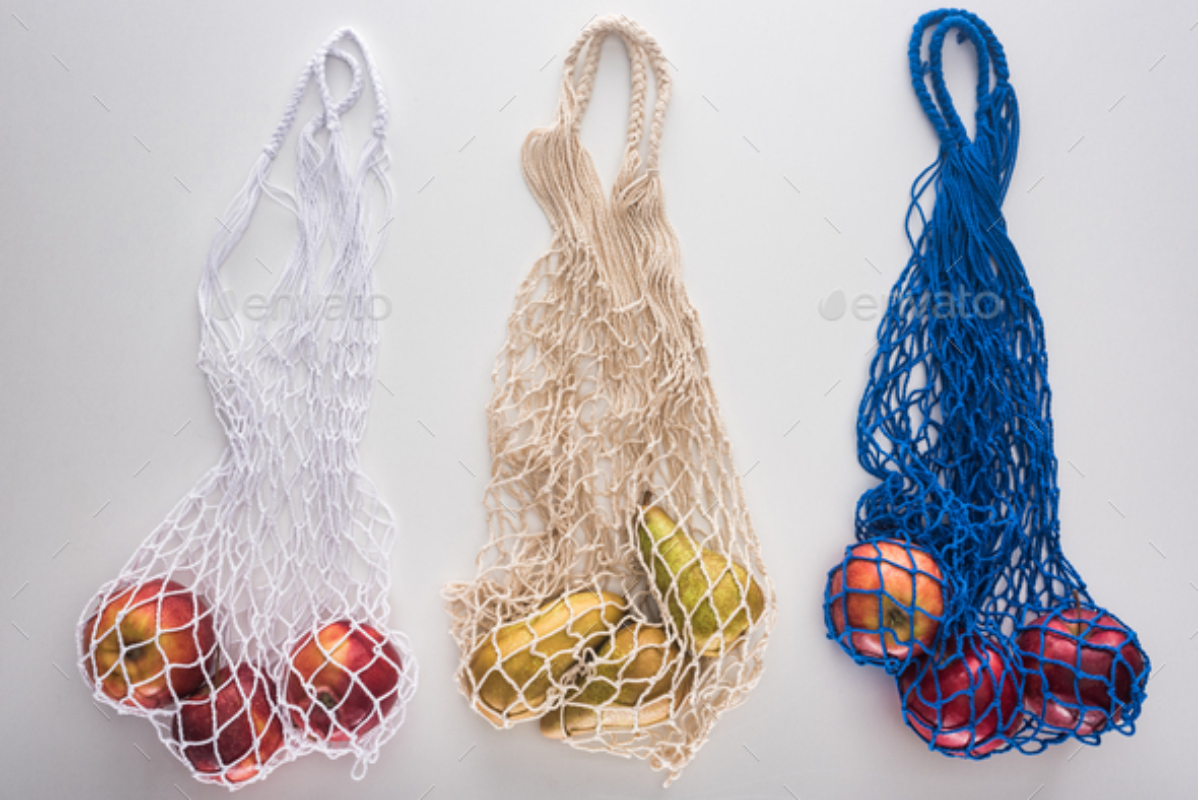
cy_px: 400
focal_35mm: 35
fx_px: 1165
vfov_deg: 37.9
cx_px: 599
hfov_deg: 54.4
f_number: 9
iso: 200
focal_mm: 35
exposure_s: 1/160
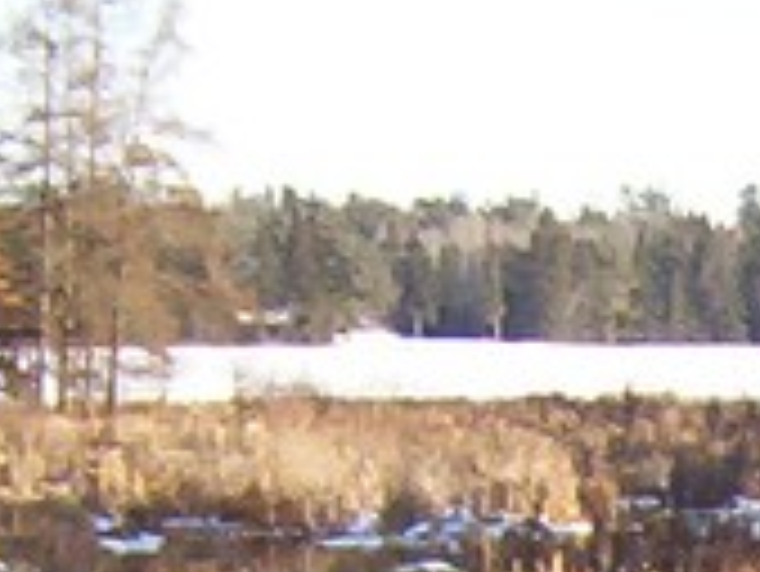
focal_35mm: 217
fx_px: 4768
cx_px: 1176
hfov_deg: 8.9
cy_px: 1162
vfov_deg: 6.6
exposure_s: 1/724
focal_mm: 5.54
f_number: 2.76
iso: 100
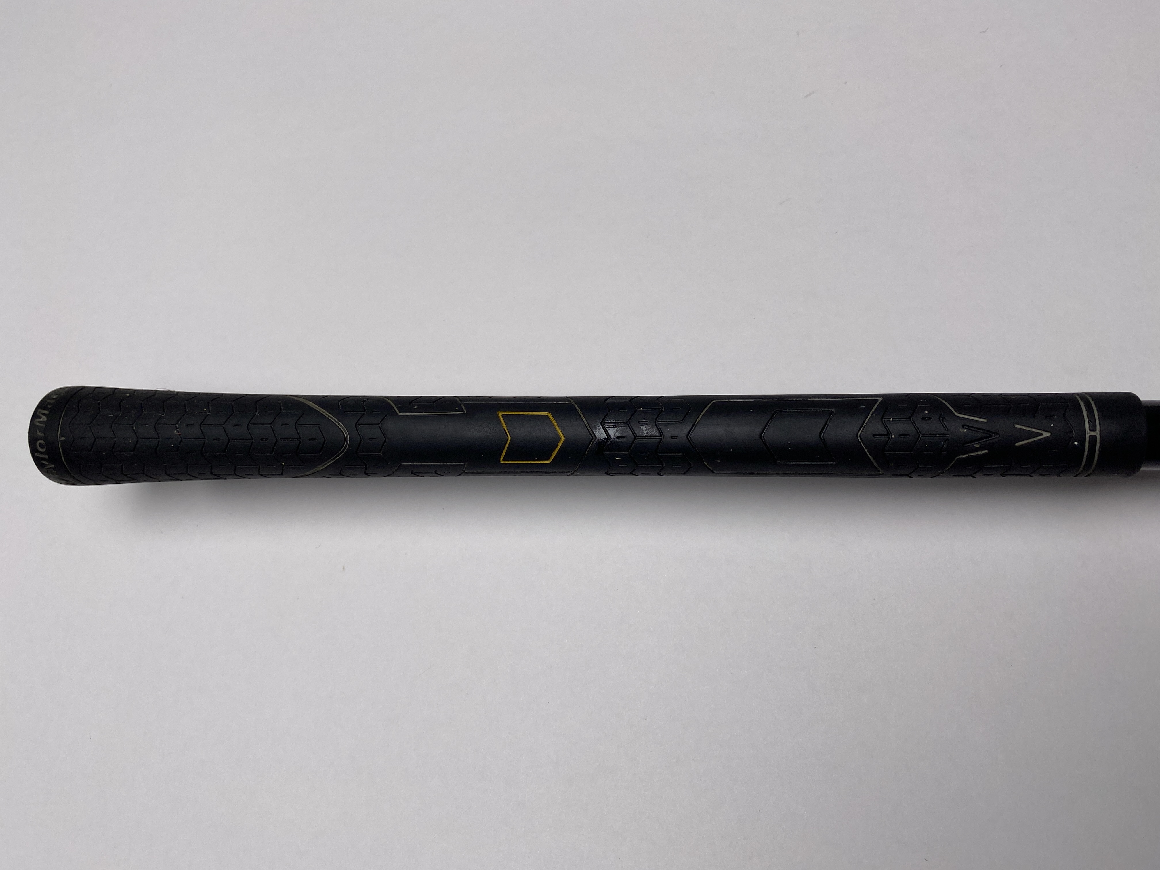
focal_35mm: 26
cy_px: 435
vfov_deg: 53.1
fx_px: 871
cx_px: 580
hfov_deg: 67.3
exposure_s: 1/506
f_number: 1.8
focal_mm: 4.25
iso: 32
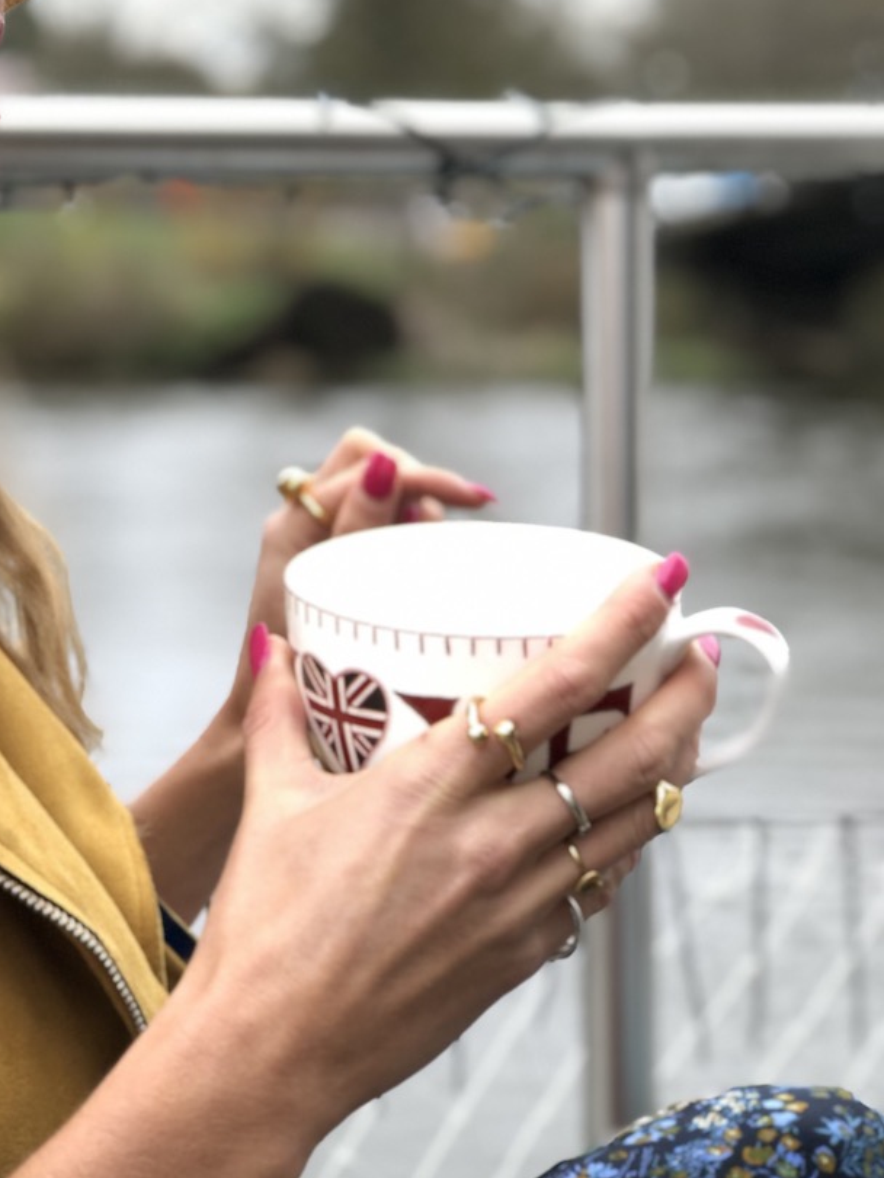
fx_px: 3267
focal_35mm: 96
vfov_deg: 20.2
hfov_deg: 15.3
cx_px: 209
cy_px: 264
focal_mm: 6.6
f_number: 2.8
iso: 20
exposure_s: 1/63
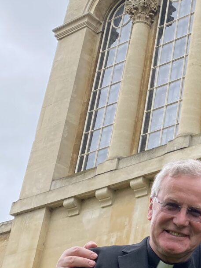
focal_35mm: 82
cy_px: 158
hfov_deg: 16.6
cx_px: 289
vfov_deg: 23.8
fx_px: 635
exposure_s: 1/424
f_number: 1.8
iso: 32
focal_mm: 4.25
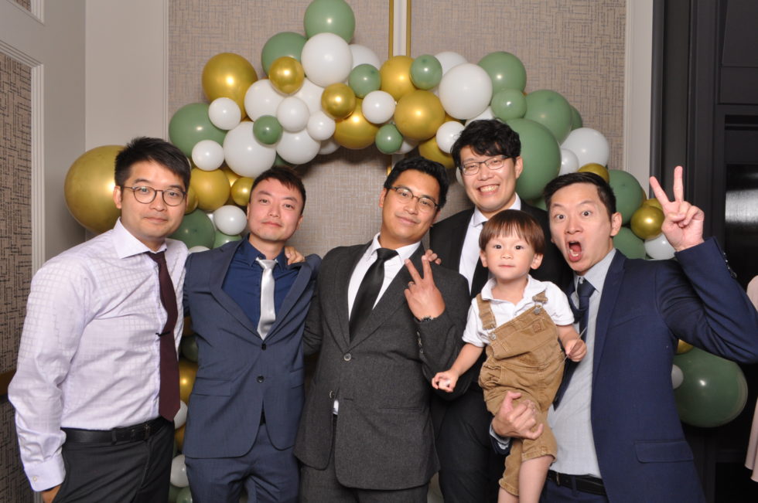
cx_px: 379
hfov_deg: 67.4
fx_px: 568
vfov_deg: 47.8
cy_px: 252
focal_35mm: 27
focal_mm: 18
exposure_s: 1/160
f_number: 10
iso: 400
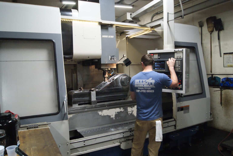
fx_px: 175
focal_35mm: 27
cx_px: 116
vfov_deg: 48.0
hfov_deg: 67.3
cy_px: 78
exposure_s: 1/50
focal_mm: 18
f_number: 5.6
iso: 1600
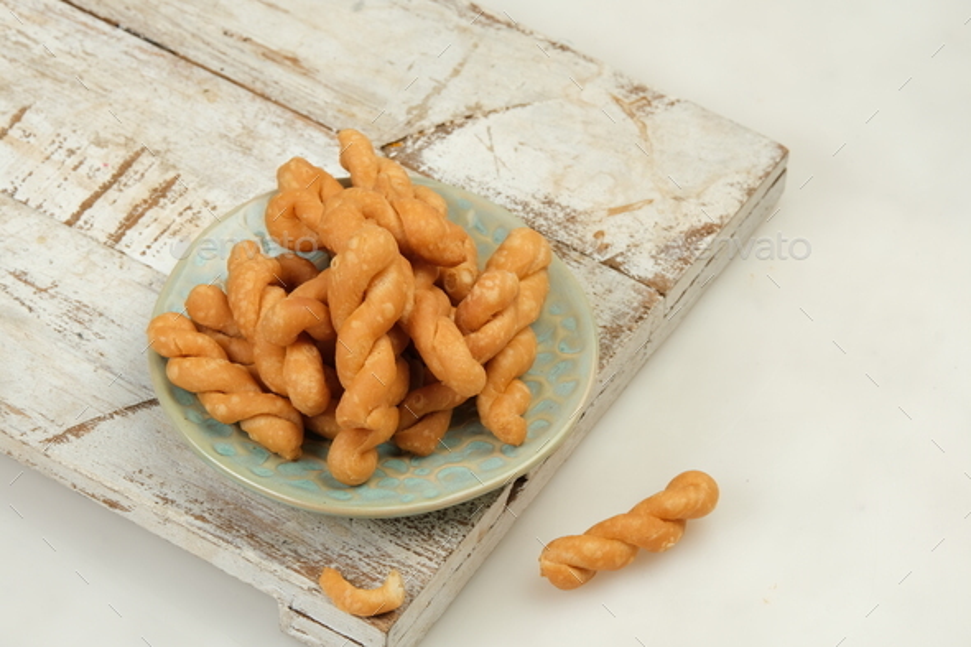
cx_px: 486
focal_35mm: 136
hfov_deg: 15.1
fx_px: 3667
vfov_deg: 10.1
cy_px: 324
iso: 160
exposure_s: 1/160
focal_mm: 90.4
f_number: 11
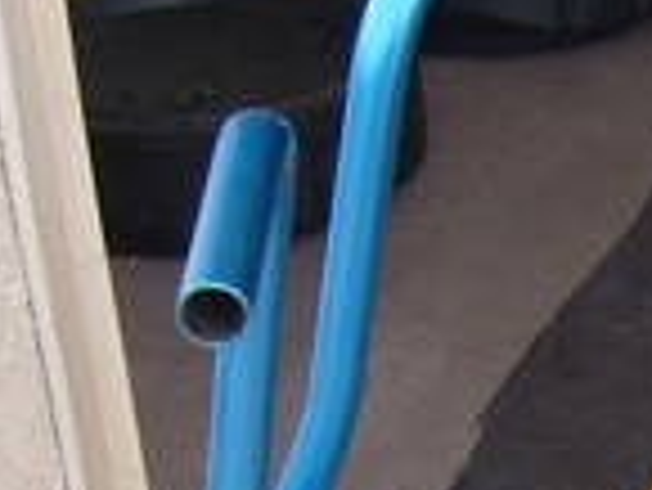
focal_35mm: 145
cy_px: 886
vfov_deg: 9.7
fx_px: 2733
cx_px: 949
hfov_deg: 12.9
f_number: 2.8
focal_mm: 7.4
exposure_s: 1/250
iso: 80
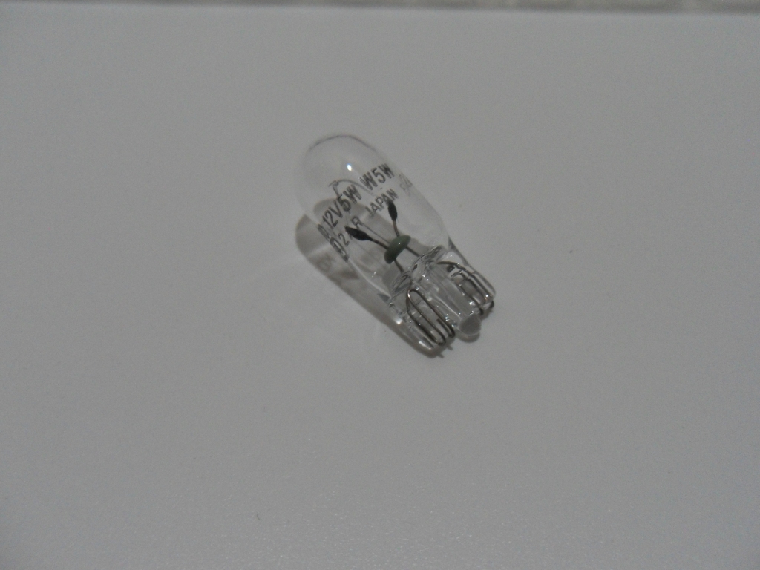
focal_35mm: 35
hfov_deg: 52.6
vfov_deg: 40.7
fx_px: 768
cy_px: 285
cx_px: 380
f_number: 3.5
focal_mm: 6.3
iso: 400
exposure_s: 1/15
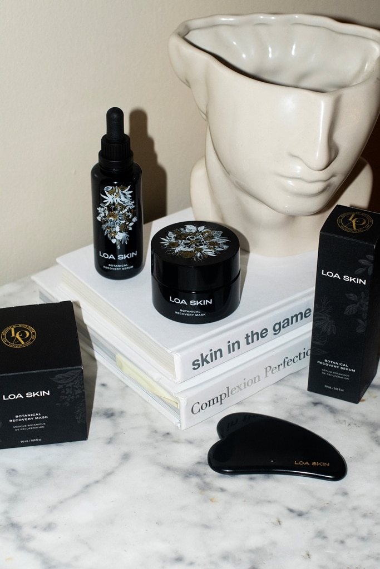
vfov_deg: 27.0
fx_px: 1187
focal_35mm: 75
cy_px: 284
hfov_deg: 18.2
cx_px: 190
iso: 1600
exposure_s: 1/60
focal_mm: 50
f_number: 5.6
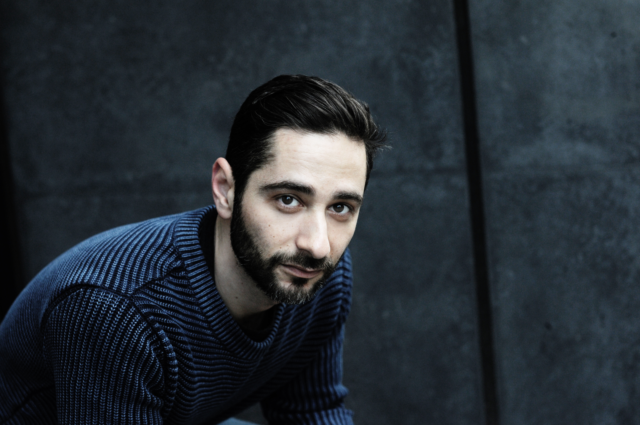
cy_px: 212
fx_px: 1332
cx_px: 320
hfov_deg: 27.0
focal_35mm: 75
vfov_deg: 18.1
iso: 400
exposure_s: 1/800
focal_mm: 50
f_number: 2.8
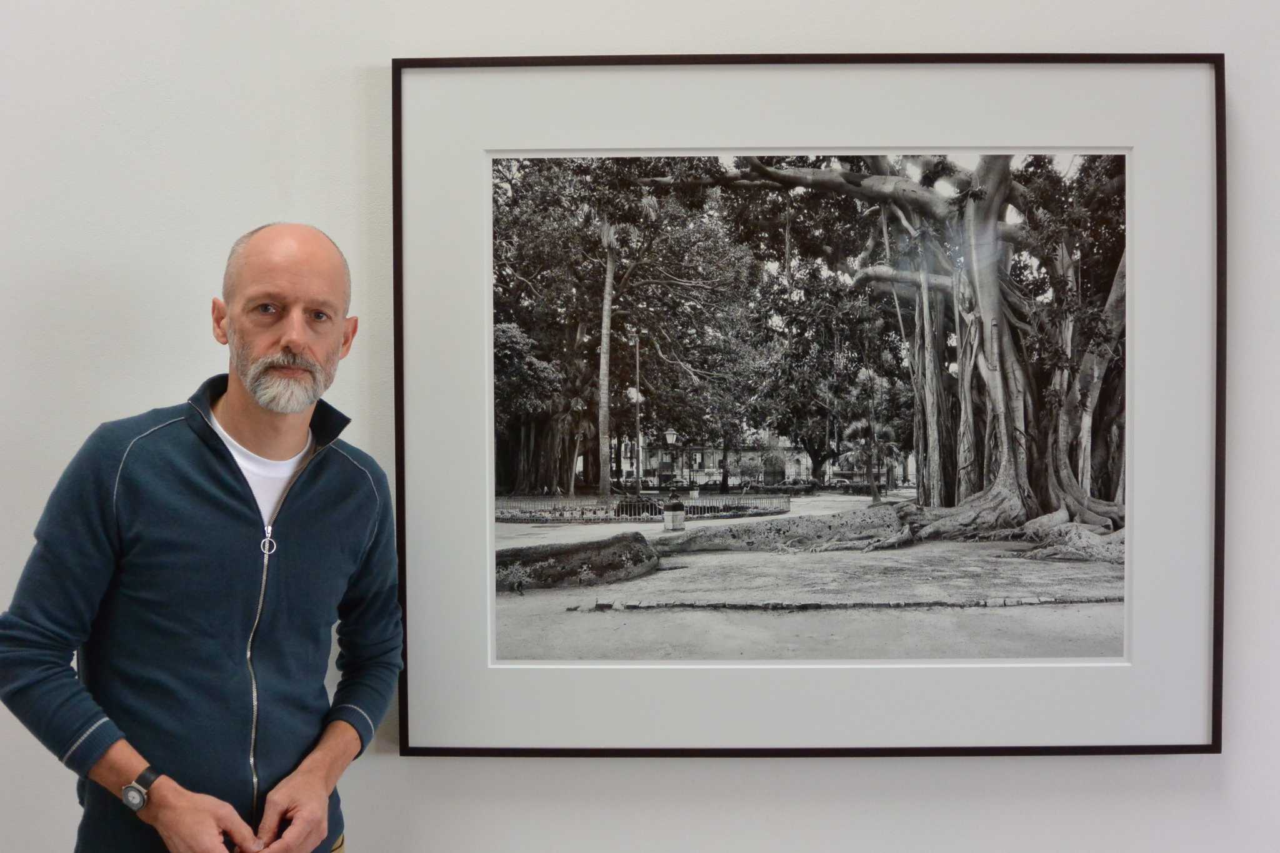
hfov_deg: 51.9
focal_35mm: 37
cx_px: 640
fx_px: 1315
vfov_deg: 35.9
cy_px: 426
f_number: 4
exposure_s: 1/60
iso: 640
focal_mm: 14
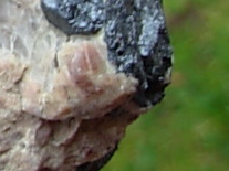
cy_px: -96
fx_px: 1243
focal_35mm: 188
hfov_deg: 10.0
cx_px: -171
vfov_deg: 7.7
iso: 50
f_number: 2.9
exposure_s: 1/13.8
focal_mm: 6.3
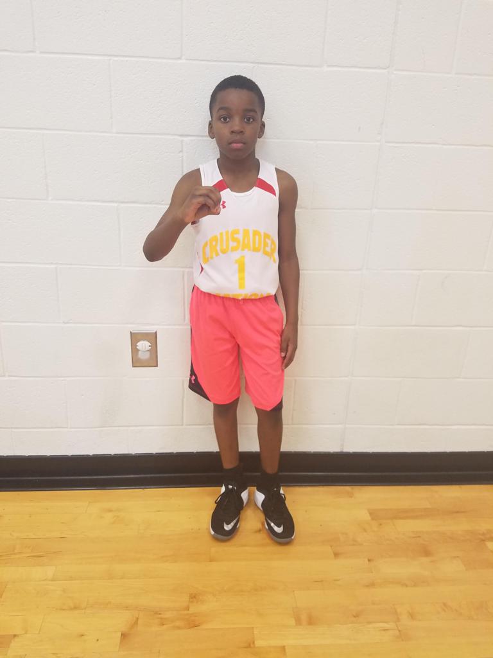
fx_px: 494
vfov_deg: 67.3
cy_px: 329
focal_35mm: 26
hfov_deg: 53.1
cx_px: 246
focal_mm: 4.2
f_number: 1.7
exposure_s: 1/60
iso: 125
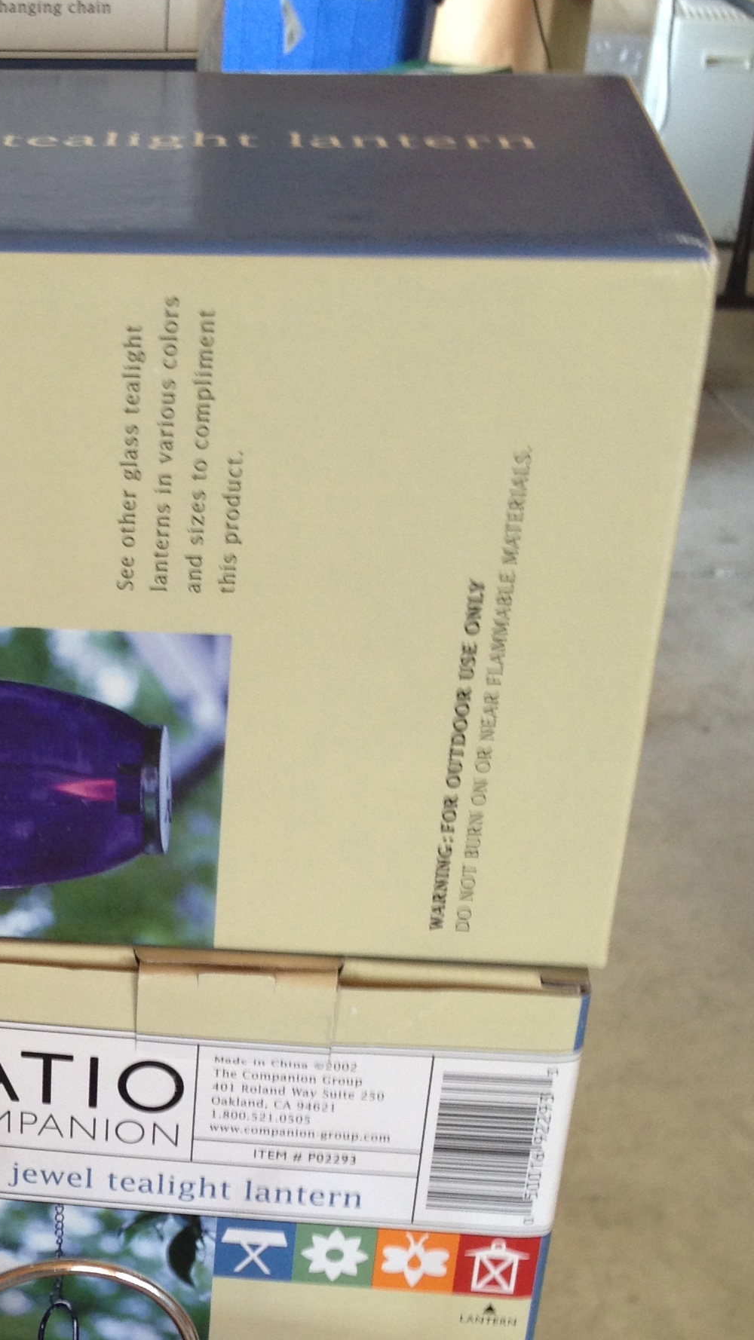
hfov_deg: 16.7
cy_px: 1039
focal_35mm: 70
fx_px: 2488
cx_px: -66
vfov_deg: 29.6
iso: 80
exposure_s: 1/20
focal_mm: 4.28
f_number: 2.4
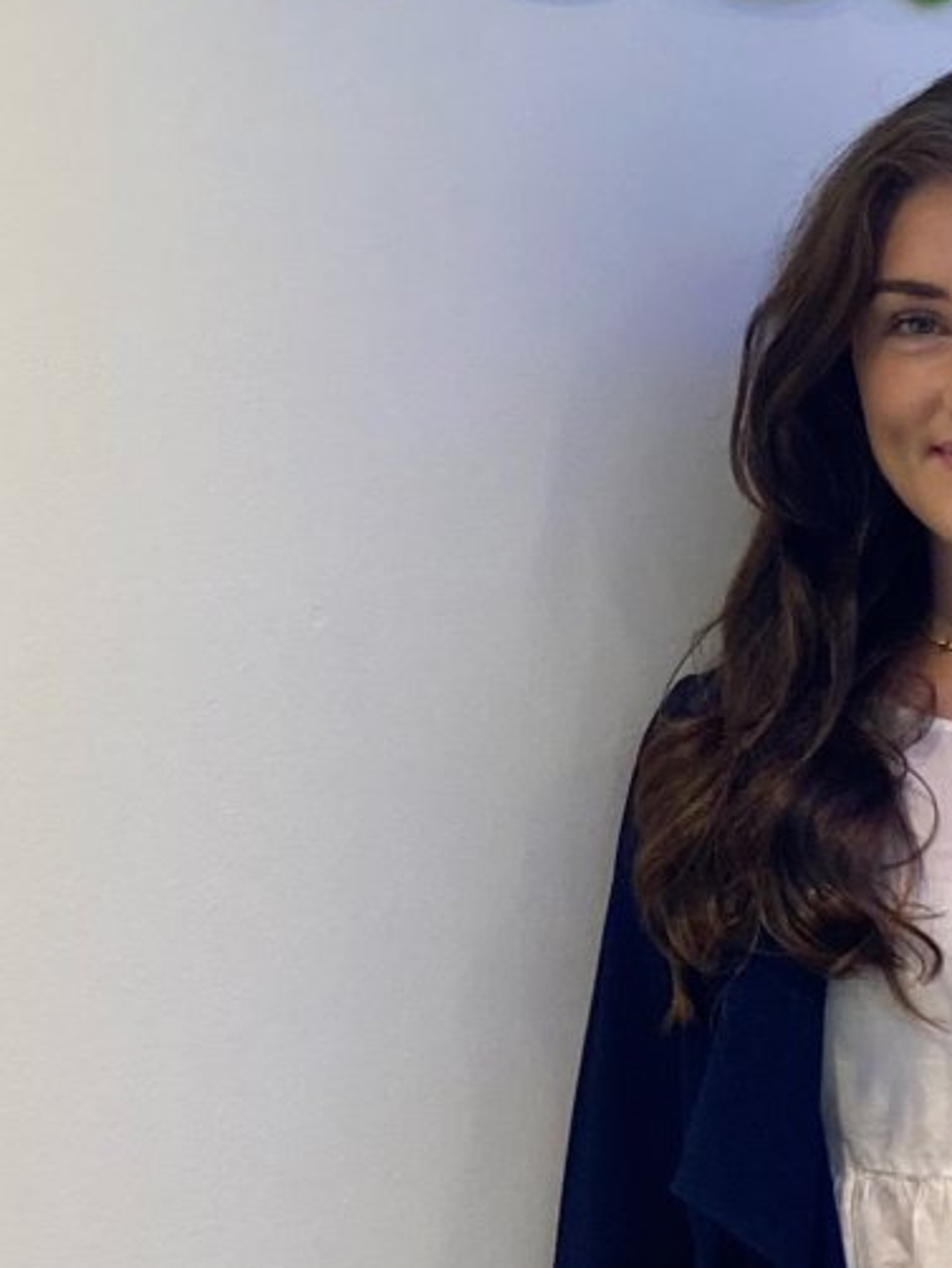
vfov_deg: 18.5
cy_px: 455
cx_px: 182
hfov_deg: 13.9
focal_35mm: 106
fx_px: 3884
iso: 100
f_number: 1.8
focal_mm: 4.25
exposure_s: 1/100
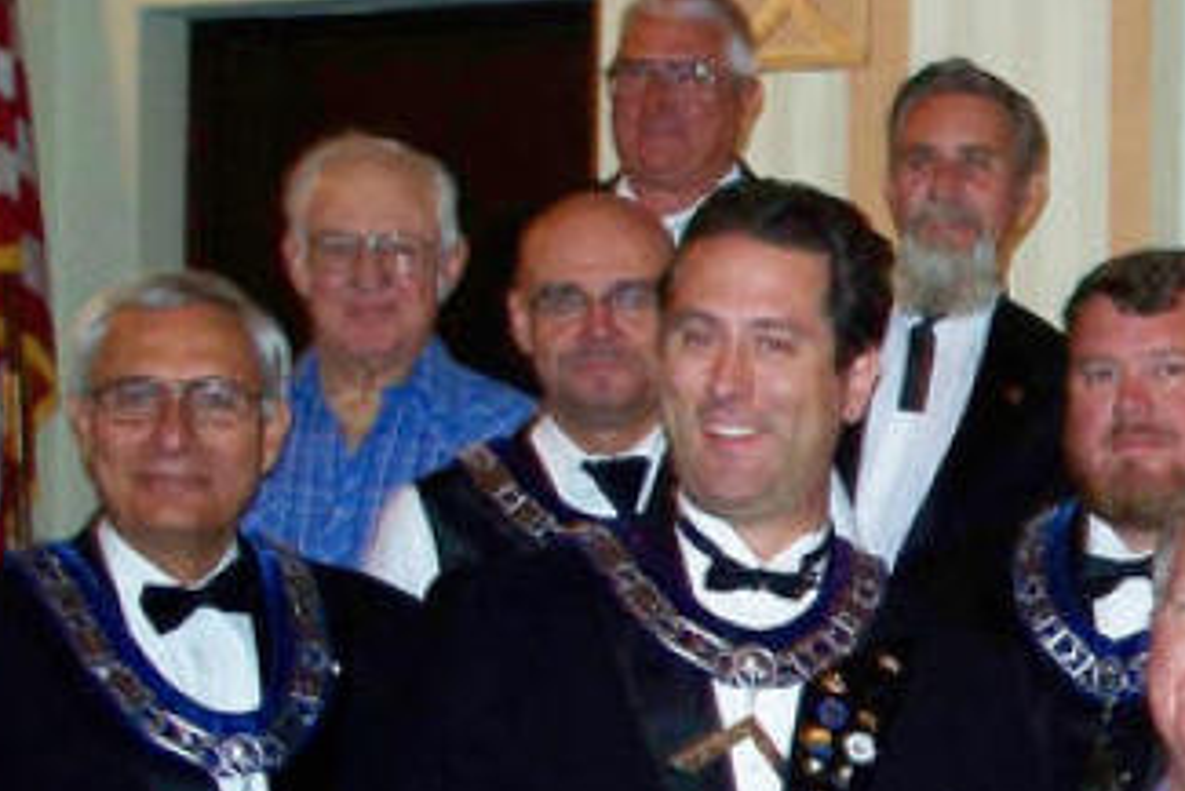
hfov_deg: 16.8
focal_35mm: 116
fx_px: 3820
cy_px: 782
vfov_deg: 11.7
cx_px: 1469
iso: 200
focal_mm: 7.8
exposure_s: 1/60
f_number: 2.8
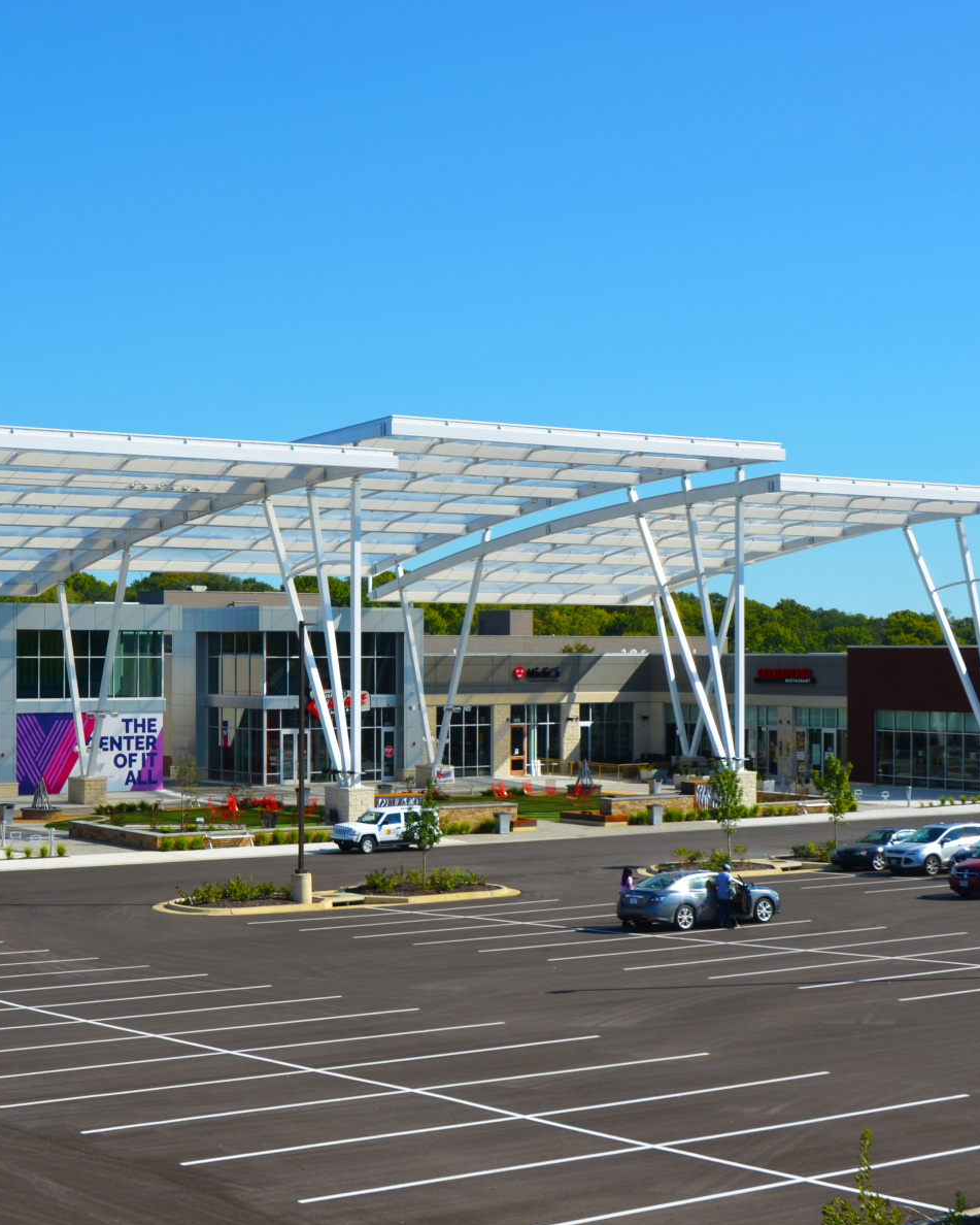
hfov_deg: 24.7
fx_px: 2236
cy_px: 614
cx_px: 443
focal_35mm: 62
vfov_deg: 30.6
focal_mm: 29
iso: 100
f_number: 8
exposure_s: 1/250
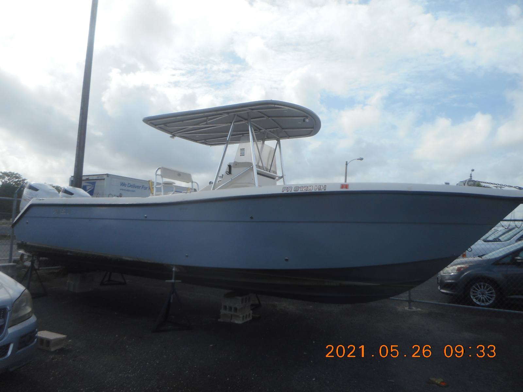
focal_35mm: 25
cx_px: 262
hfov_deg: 69.4
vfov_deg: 54.9
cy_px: 196
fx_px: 378
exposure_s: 1/800
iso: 80
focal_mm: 4.5
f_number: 3.7
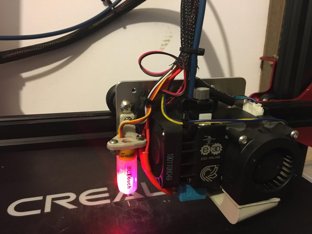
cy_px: 117
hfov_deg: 61.7
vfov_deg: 48.2
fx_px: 261
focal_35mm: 29
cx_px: 156
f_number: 2.2
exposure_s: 1/17
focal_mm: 4.15
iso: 250
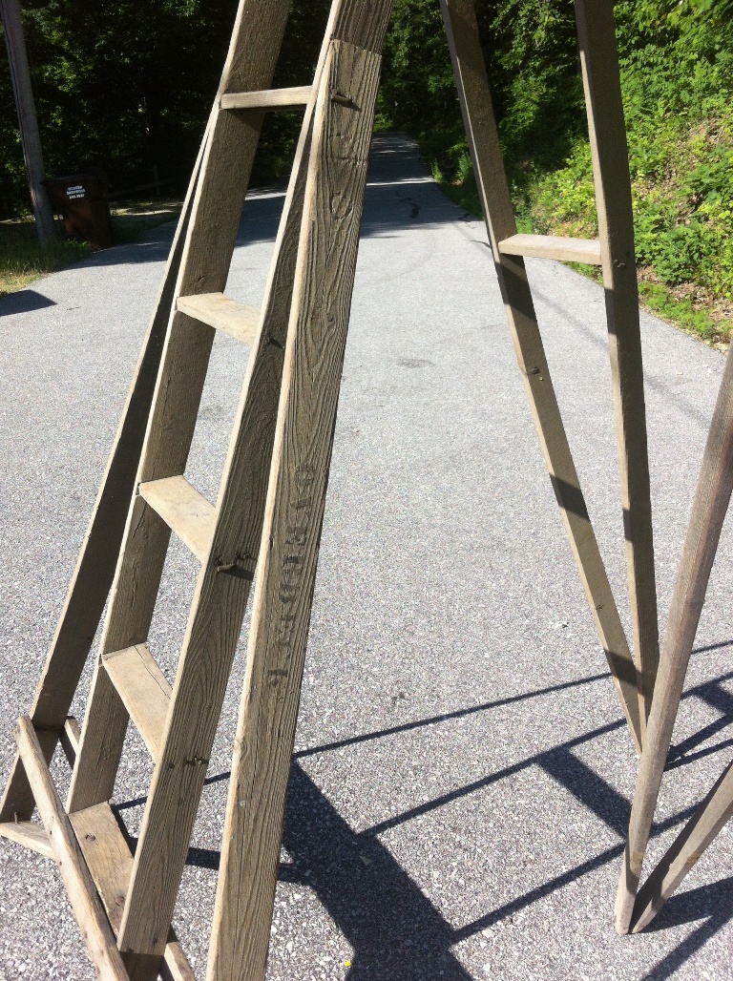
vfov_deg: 52.7
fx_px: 991
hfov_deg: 40.6
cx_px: 366
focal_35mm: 35
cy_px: 490
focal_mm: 3.85
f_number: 2.8
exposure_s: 1/1228
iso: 80
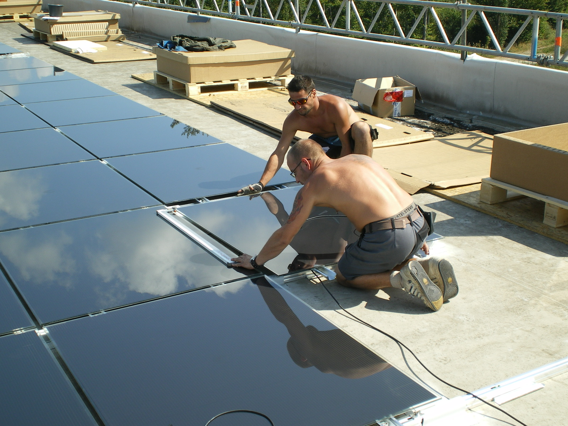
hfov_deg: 39.7
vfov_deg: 30.3
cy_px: 213
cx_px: 284
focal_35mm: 48
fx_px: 788
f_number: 5.2
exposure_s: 1/200
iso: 50
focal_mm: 8.4
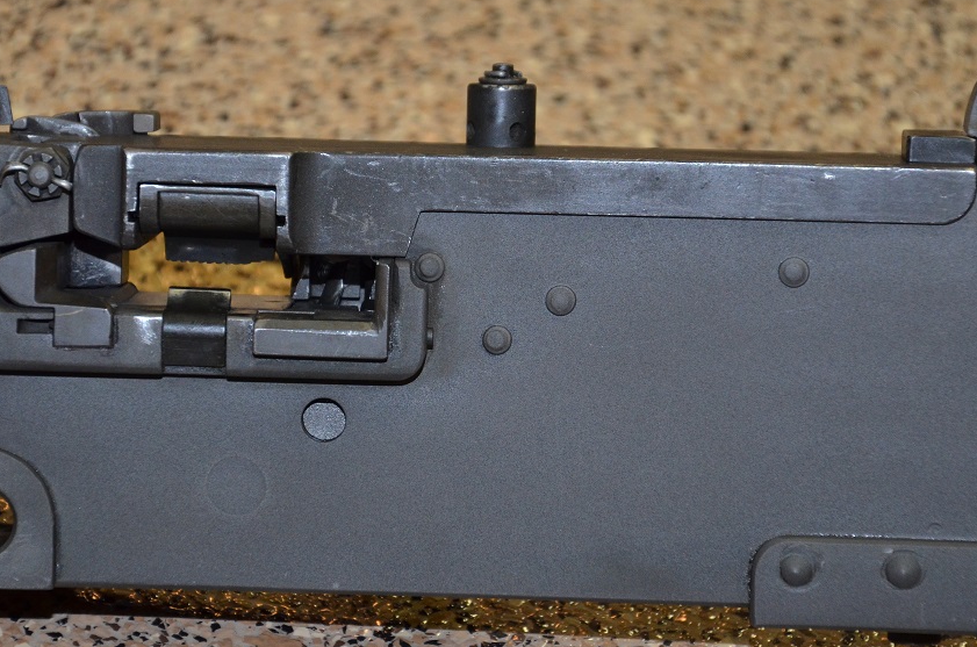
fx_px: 6249
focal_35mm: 231
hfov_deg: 8.9
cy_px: 245
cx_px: 398
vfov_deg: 5.9
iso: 800
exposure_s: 1/60
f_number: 5.6
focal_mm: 105
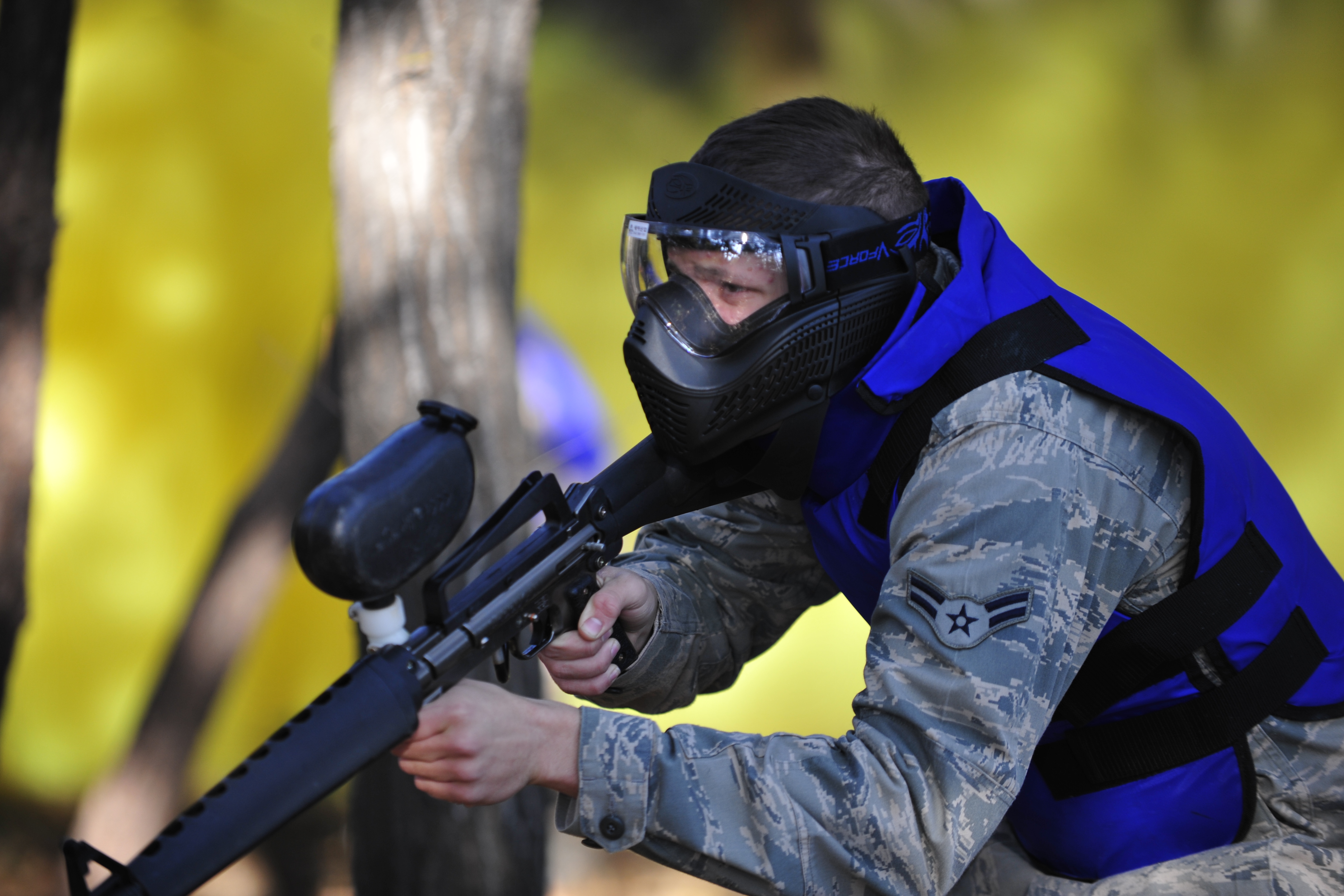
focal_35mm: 201
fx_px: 7504
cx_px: 669
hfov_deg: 10.2
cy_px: 449
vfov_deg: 6.8
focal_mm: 200
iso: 400
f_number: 2.8
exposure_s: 1/400
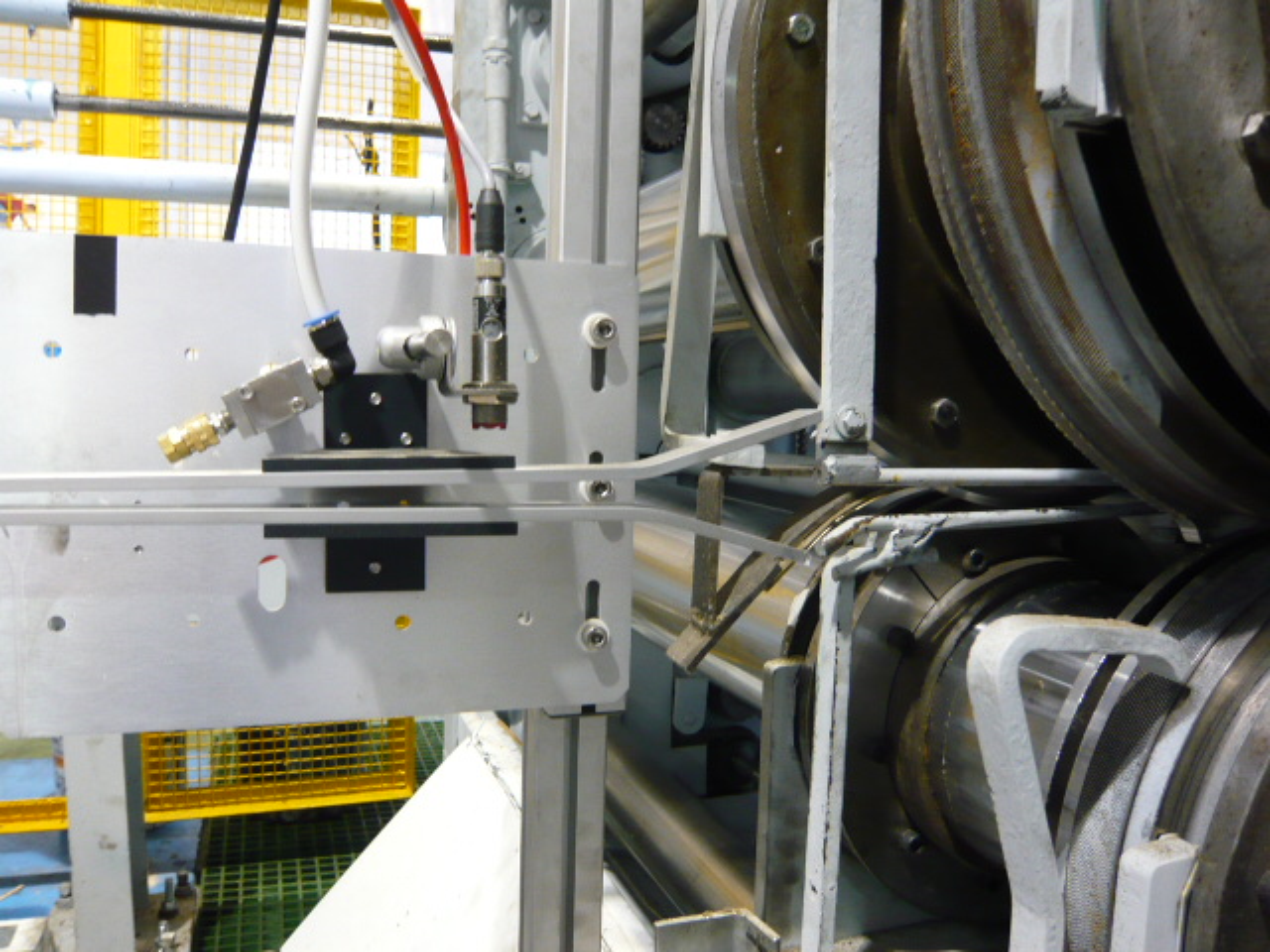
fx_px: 1027
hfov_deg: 63.4
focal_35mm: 28
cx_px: 635
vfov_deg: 49.7
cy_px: 476
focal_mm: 4.6
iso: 200
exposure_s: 1/10
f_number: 2.8
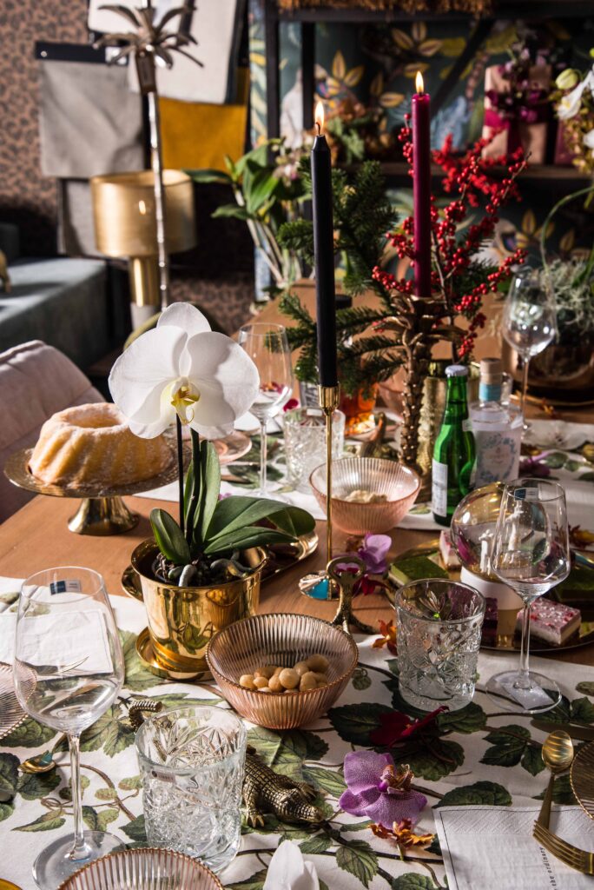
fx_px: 1186
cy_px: 445
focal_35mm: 48
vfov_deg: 41.1
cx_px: 297
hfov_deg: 28.1
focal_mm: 48
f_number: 6.3
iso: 400
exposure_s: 1/160
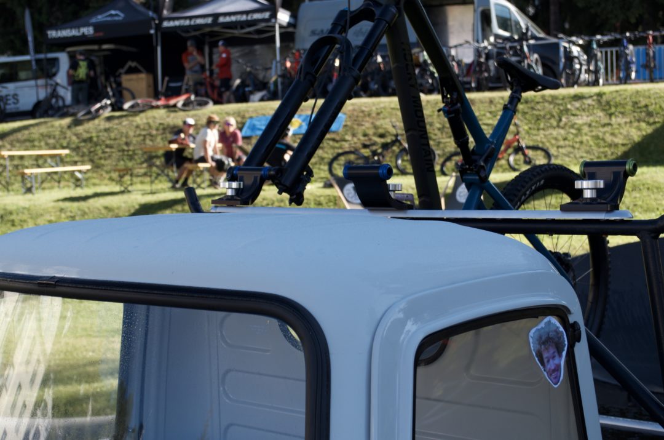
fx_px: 1104
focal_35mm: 60
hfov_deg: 33.5
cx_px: 332
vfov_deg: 22.5
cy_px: 220
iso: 200
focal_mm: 40
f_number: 7.1
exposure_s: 1/200
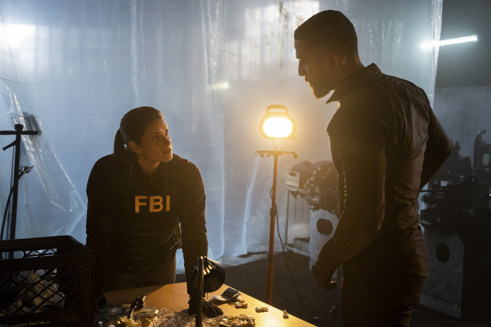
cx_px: 246
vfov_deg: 27.0
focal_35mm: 50
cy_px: 164
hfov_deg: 39.6
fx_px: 682
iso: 3200
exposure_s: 1/125
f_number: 5
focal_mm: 50
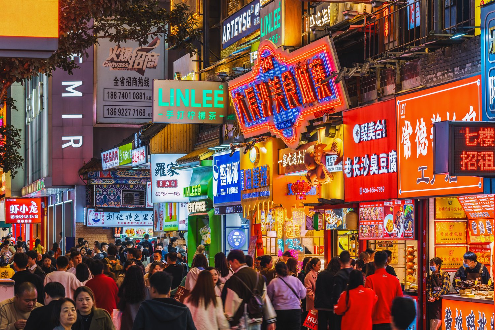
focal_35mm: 94
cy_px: 165
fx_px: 1292
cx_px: 248
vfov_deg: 14.5
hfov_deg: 21.7
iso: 100
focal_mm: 94
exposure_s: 1/20
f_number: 8
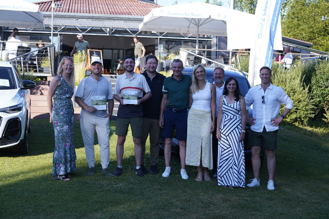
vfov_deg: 19.5
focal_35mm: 70
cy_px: 110
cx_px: 164
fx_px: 640
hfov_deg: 28.8
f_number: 8
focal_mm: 70
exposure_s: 1/320
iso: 500
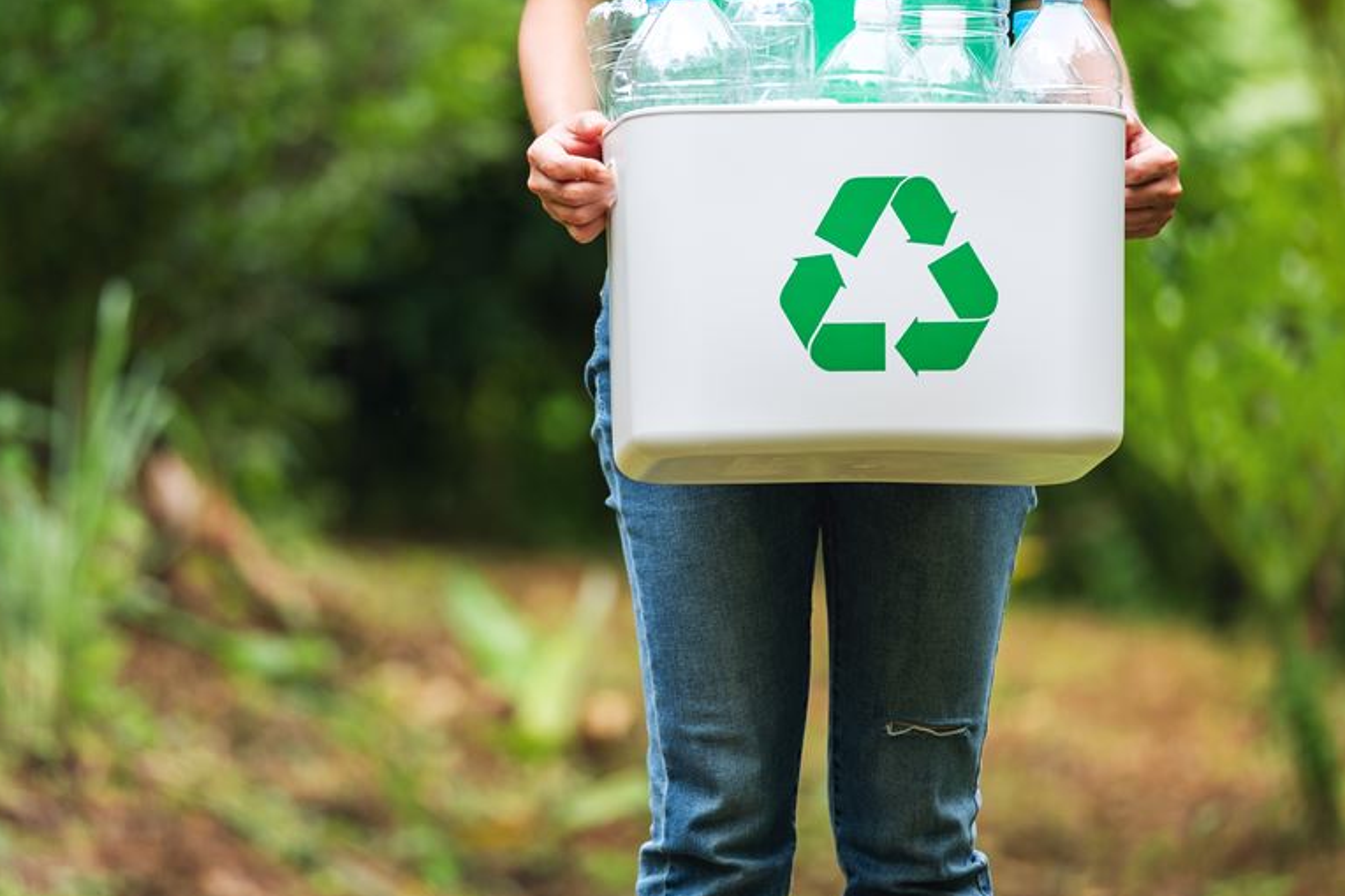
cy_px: 387
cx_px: 548
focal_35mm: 264
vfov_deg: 5.2
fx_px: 9861
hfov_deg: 7.8
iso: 200
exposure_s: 1/350
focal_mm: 140
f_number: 2.8
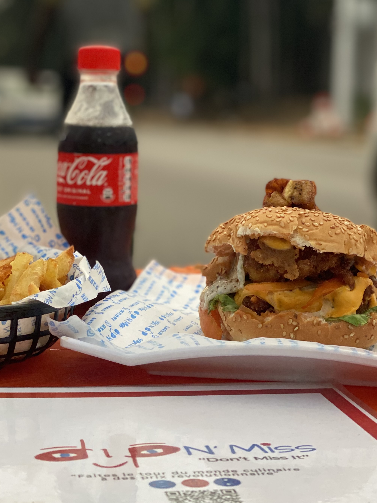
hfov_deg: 18.8
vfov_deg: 25.0
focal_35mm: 78
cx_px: 125
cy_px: 208
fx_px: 1133
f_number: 2
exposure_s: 1/122
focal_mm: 6
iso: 80
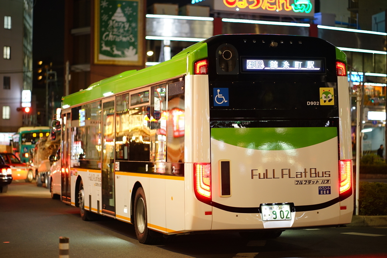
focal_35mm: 85
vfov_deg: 16.1
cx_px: 194
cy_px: 129
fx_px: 914
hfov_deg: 23.9
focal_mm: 85
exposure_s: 1/40
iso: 1000
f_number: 1.8
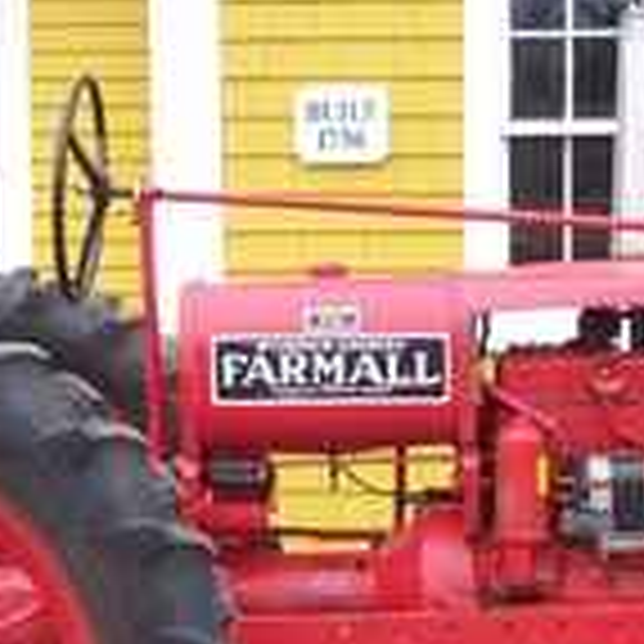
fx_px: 2021
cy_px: 482
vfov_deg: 18.0
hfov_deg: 18.1
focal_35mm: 96
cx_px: 230
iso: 80
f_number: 3
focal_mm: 7.6
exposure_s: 1/131
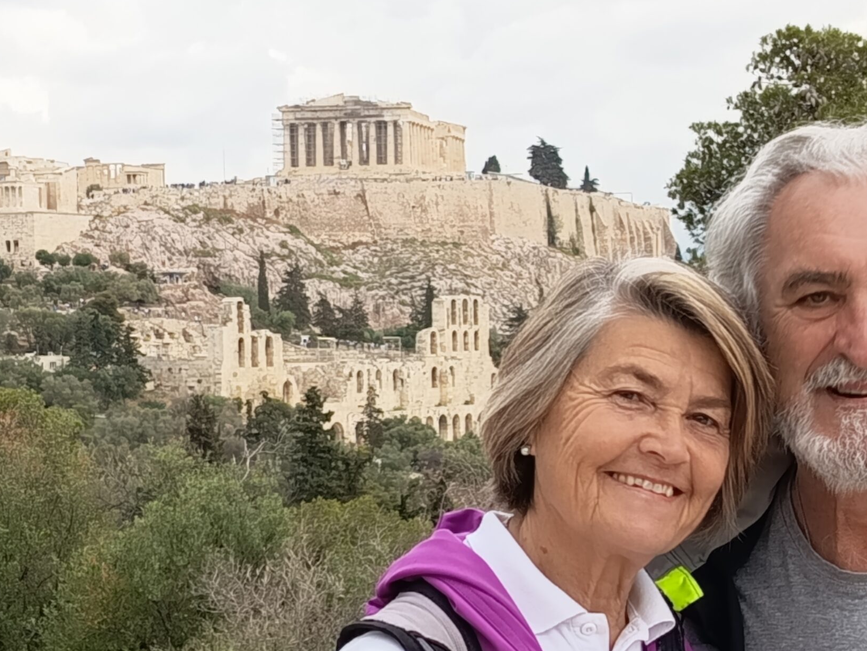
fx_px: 2505
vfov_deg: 14.8
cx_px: 544
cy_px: 451
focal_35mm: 100
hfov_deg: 19.6
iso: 50
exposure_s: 1/411
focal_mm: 5.27
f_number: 1.7
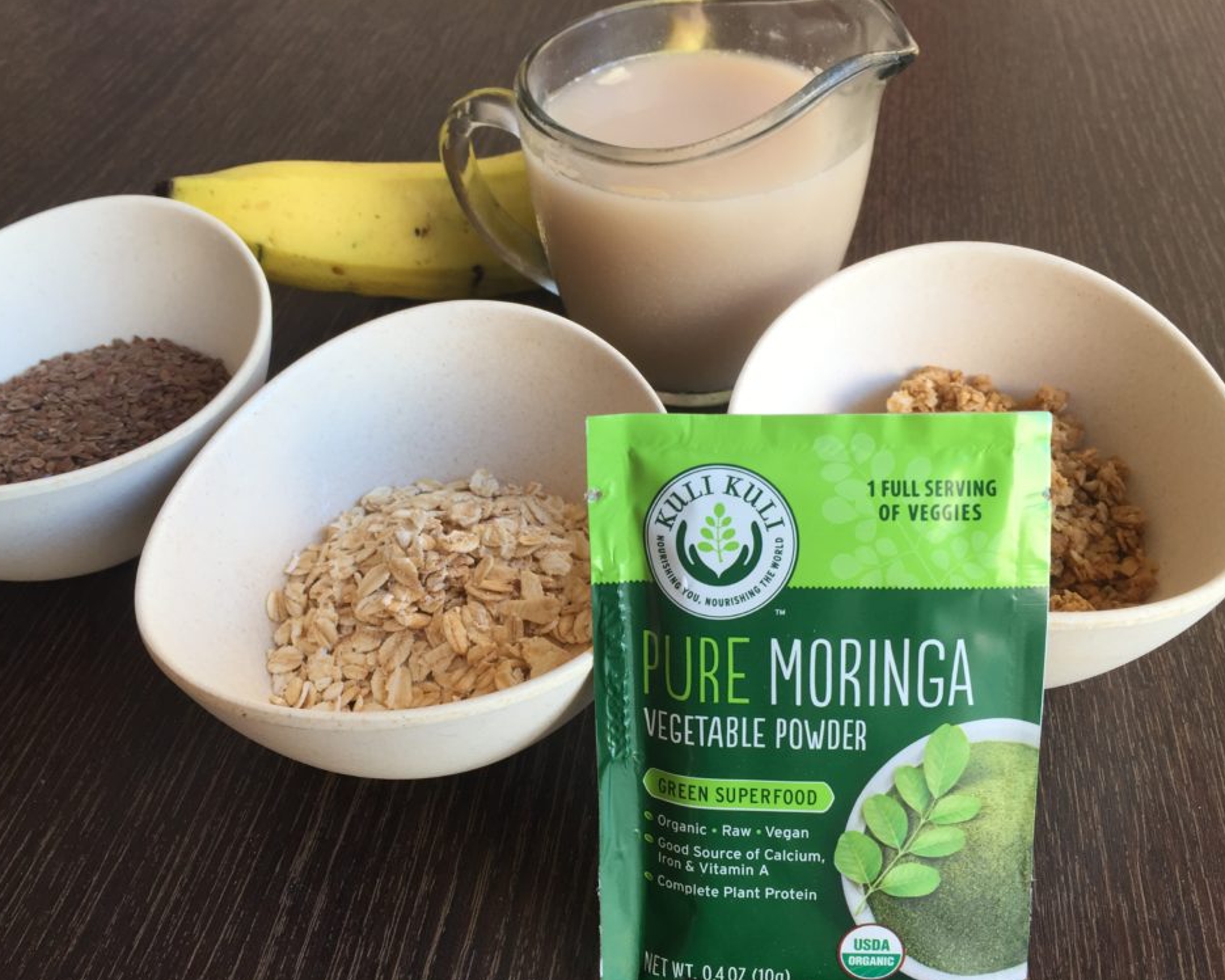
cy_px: 495
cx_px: 635
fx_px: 1124
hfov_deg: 57.2
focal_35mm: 31
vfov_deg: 47.1
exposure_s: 1/60
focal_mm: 4.15
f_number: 2.2
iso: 40
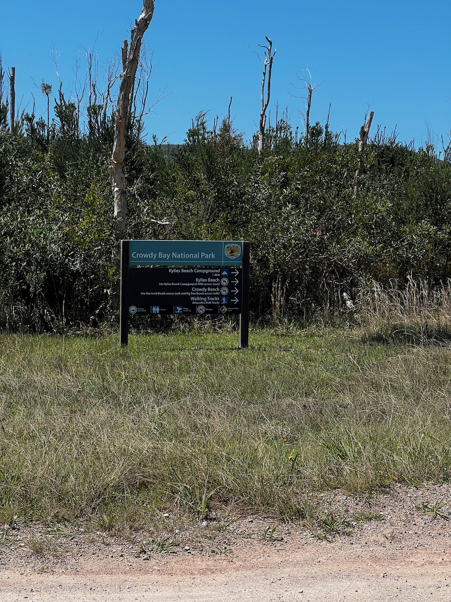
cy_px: 301
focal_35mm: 77
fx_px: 1338
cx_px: 226
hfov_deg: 19.1
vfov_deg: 25.3
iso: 32
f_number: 2.8
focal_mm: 9
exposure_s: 1/619
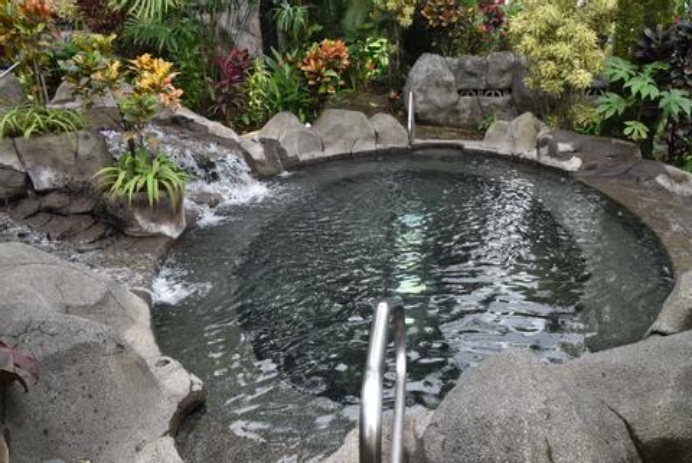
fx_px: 519
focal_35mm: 27
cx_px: 346
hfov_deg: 67.3
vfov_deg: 48.0
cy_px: 232
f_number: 7.1
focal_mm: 18
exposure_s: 1/200
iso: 400
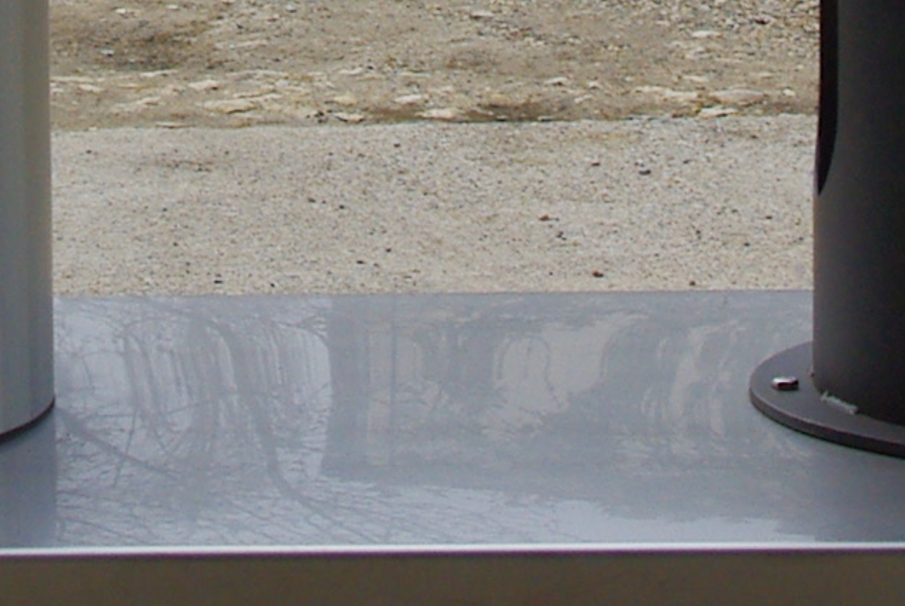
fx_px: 5993
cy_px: -756
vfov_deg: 5.6
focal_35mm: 238
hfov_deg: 8.6
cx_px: 231
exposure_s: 1/125
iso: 200
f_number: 5.6
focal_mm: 26.25
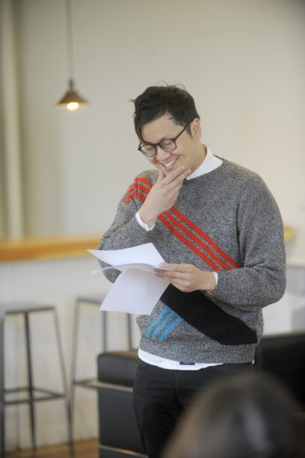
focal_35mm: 135
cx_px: 152
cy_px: 229
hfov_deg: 10.1
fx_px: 1718
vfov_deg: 15.2
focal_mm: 135
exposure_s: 1/160
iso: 1250
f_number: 2.8
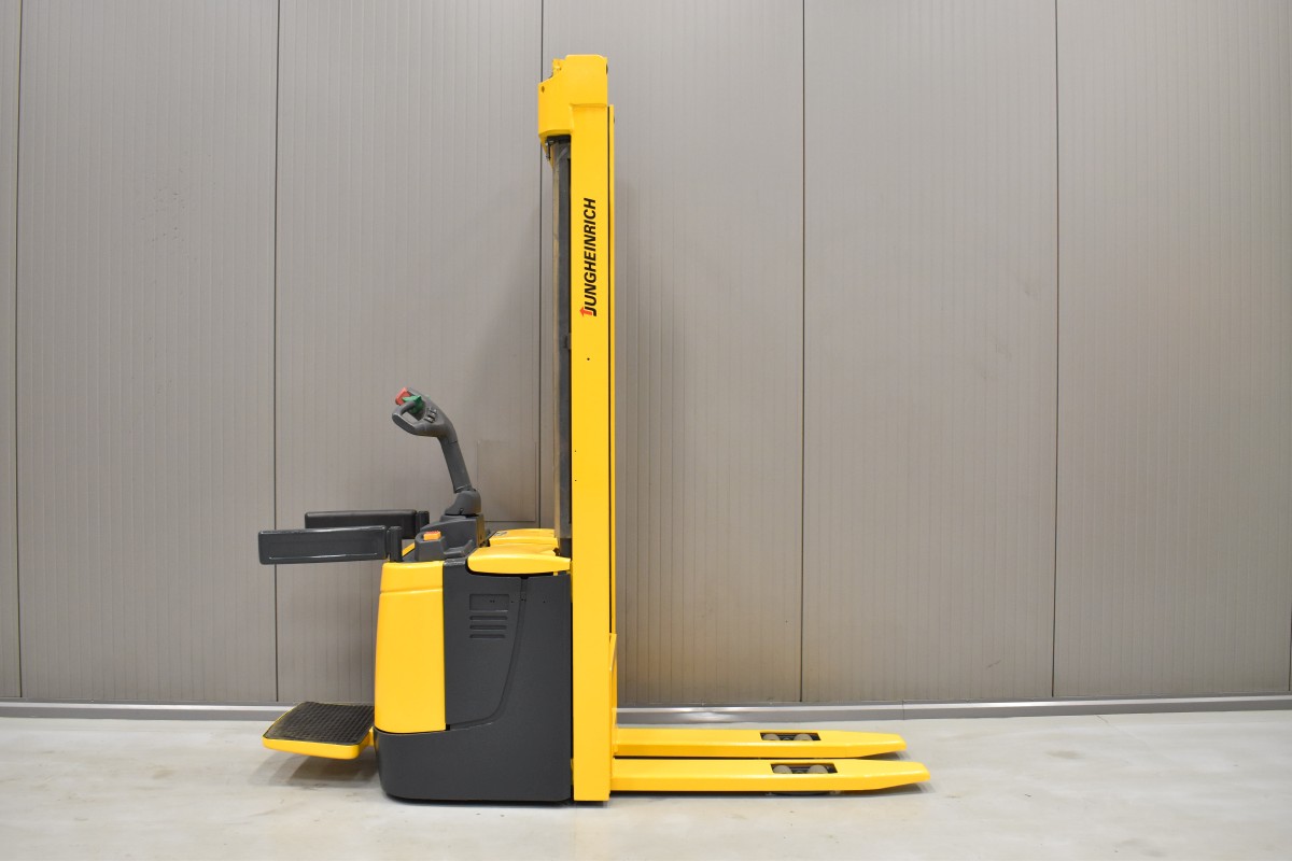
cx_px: 646
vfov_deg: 41.7
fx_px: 1130
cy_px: 430
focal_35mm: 32
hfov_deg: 59.5
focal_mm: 21
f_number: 5.6
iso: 1600
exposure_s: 1/30
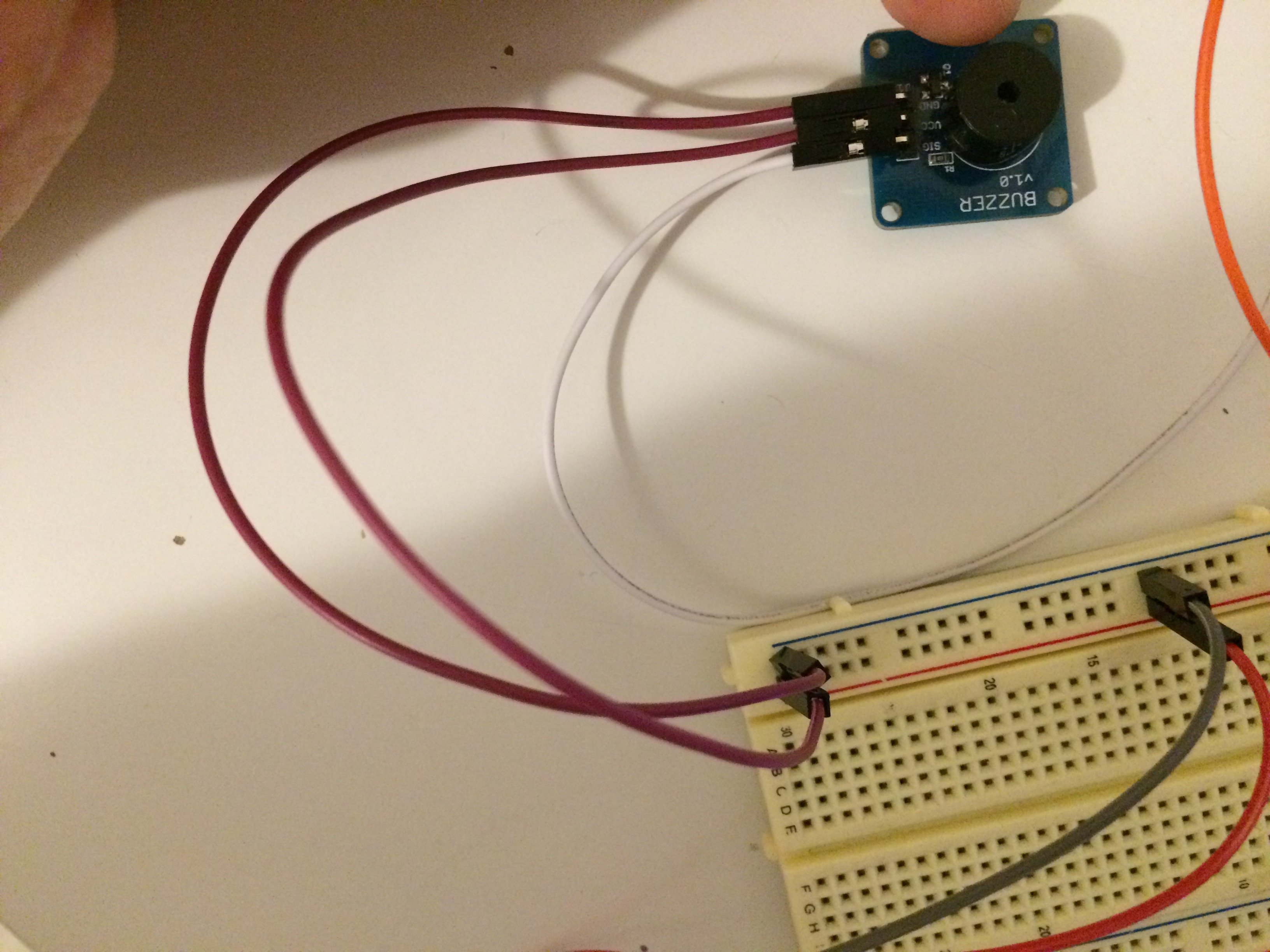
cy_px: 476
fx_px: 1064
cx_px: 635
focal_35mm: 29
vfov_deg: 48.2
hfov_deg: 61.7
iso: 400
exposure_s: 1/17
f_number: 2.2
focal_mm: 4.15
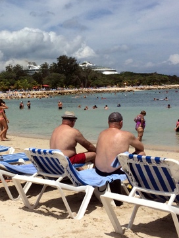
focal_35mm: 58
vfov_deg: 33.2
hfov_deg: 24.6
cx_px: 20
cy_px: 101
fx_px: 399
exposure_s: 1/6849
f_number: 2.2
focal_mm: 4.12
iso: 32
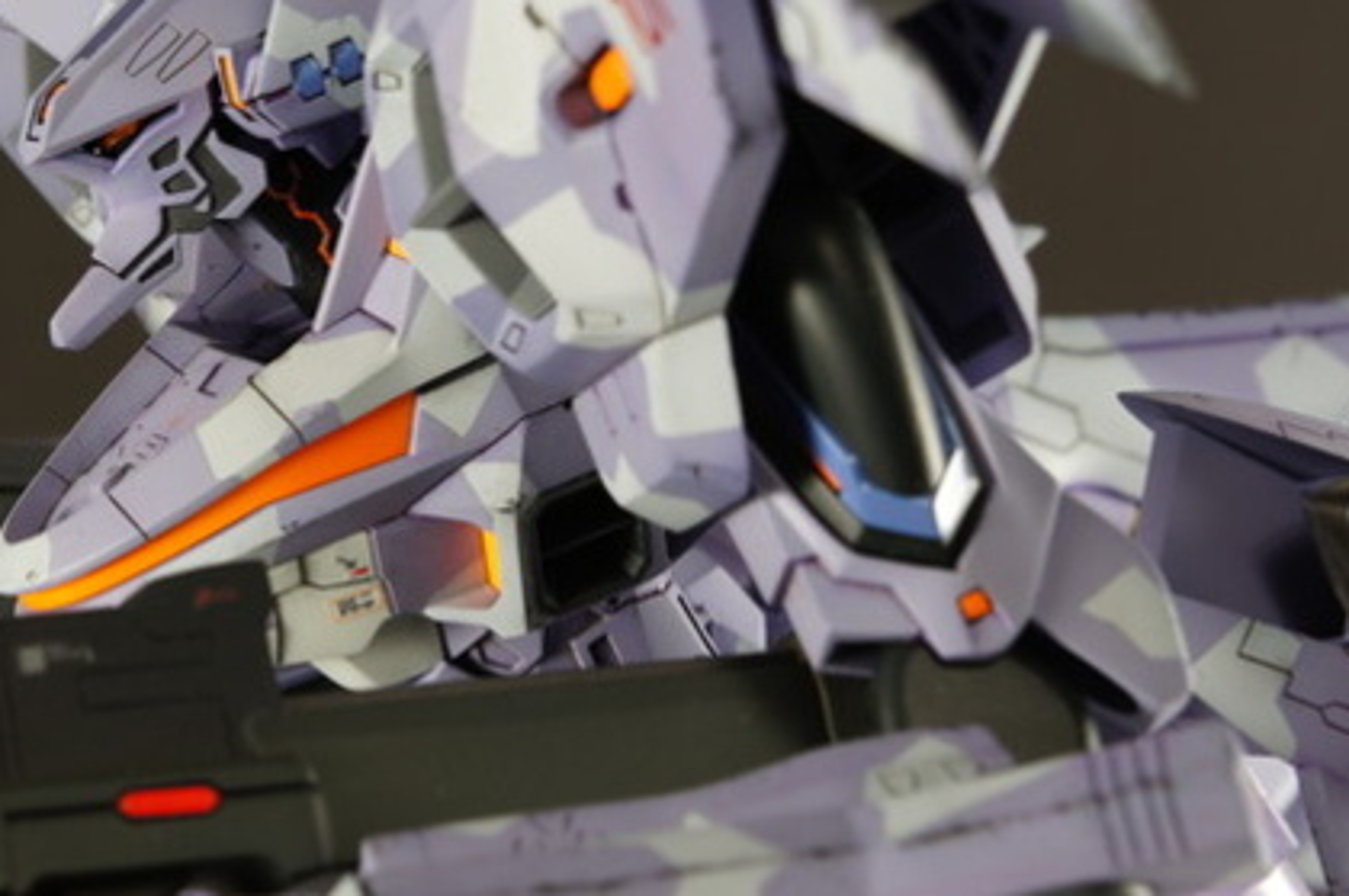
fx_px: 5310
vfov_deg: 9.6
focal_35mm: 142
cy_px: 228
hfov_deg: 14.4
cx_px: 357
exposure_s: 1/3
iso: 200
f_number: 11
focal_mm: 55
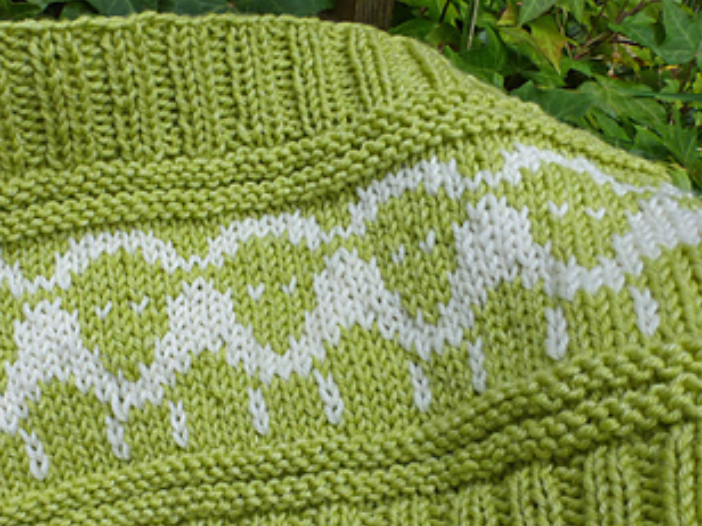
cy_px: 350
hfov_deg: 47.4
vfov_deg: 36.5
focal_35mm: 39
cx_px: 262
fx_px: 791
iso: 200
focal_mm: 4.3
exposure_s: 1/320
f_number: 4
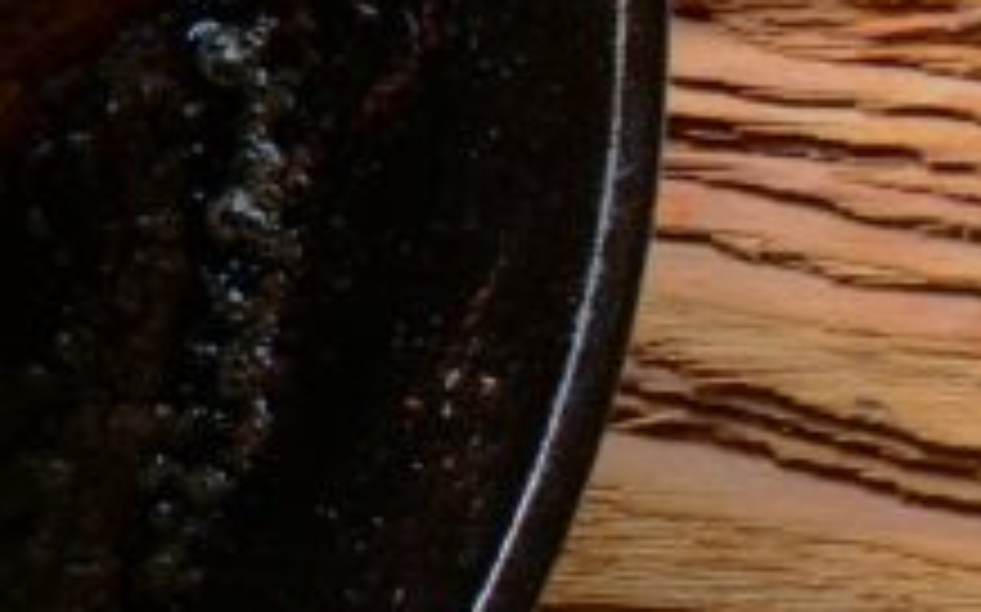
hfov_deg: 7.9
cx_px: -1089
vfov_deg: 5.2
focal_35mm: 250
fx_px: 6691
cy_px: -45
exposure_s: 1
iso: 250
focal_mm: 35
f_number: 13
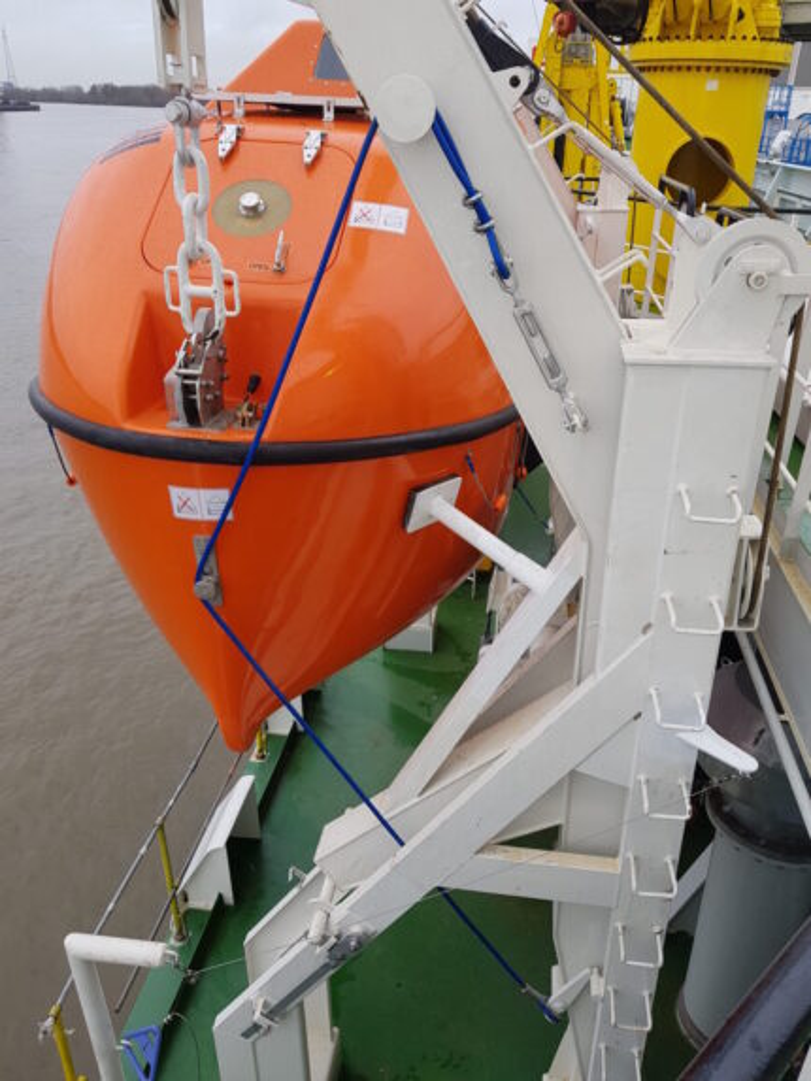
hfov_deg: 53.1
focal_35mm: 26
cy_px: 540
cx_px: 406
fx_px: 812
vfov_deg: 67.3
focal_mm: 4.2
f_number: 1.7
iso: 40
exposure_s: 1/206
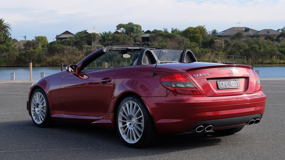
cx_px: 140
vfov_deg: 26.0
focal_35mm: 46
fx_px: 348
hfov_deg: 44.6
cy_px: 90
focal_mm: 21.6
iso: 500
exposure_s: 1/480
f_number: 8
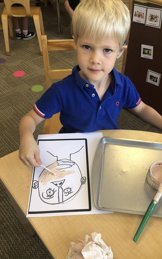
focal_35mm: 30
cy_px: 129
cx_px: 94
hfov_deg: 41.7
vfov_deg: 62.9
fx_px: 212
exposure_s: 1/120
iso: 50
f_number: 1.8
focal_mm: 4
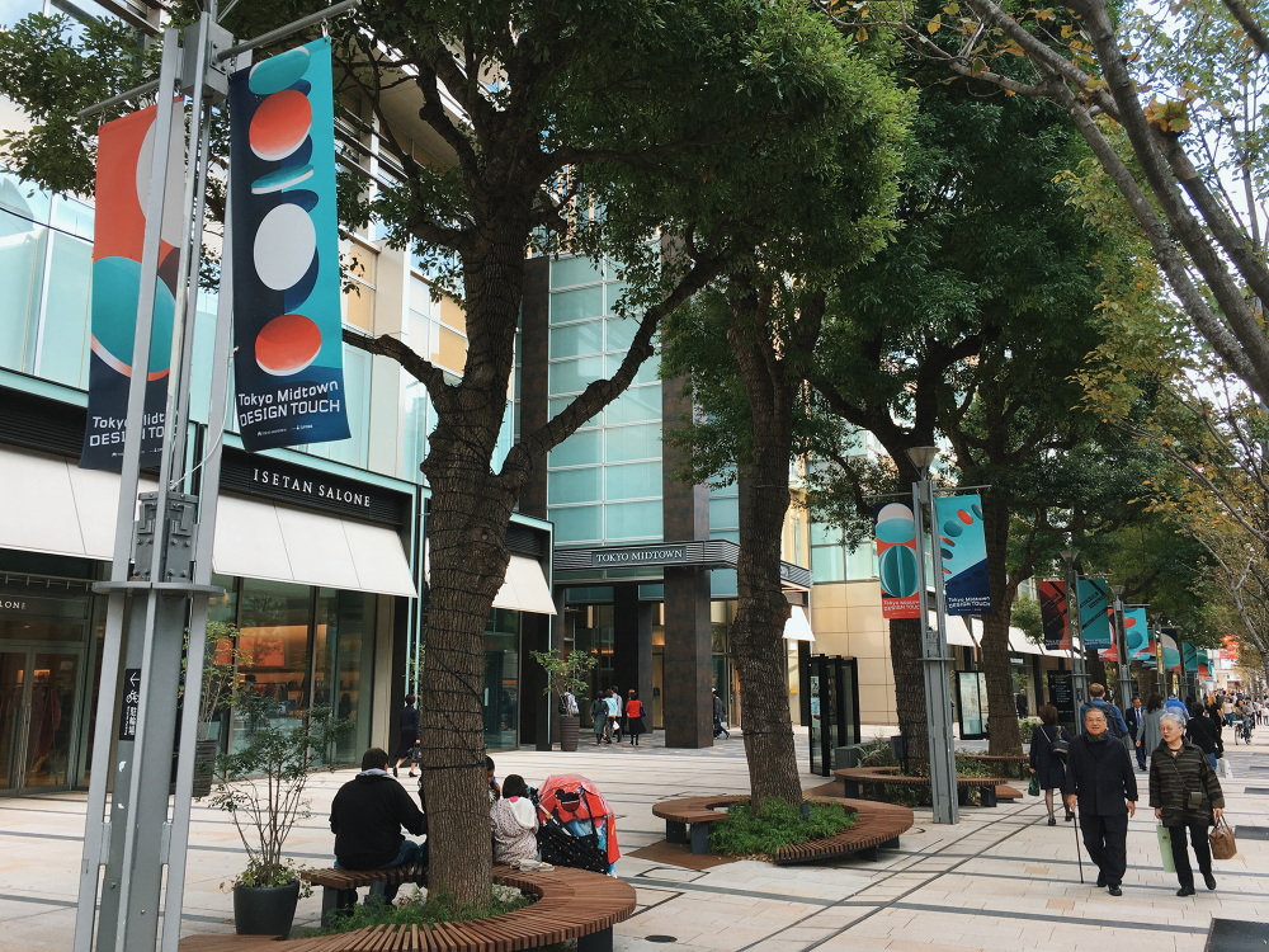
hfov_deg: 61.7
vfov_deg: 48.2
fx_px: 1063
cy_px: 476
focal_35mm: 29
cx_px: 634
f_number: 2.2
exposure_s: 1/217
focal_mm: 4.15
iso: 25
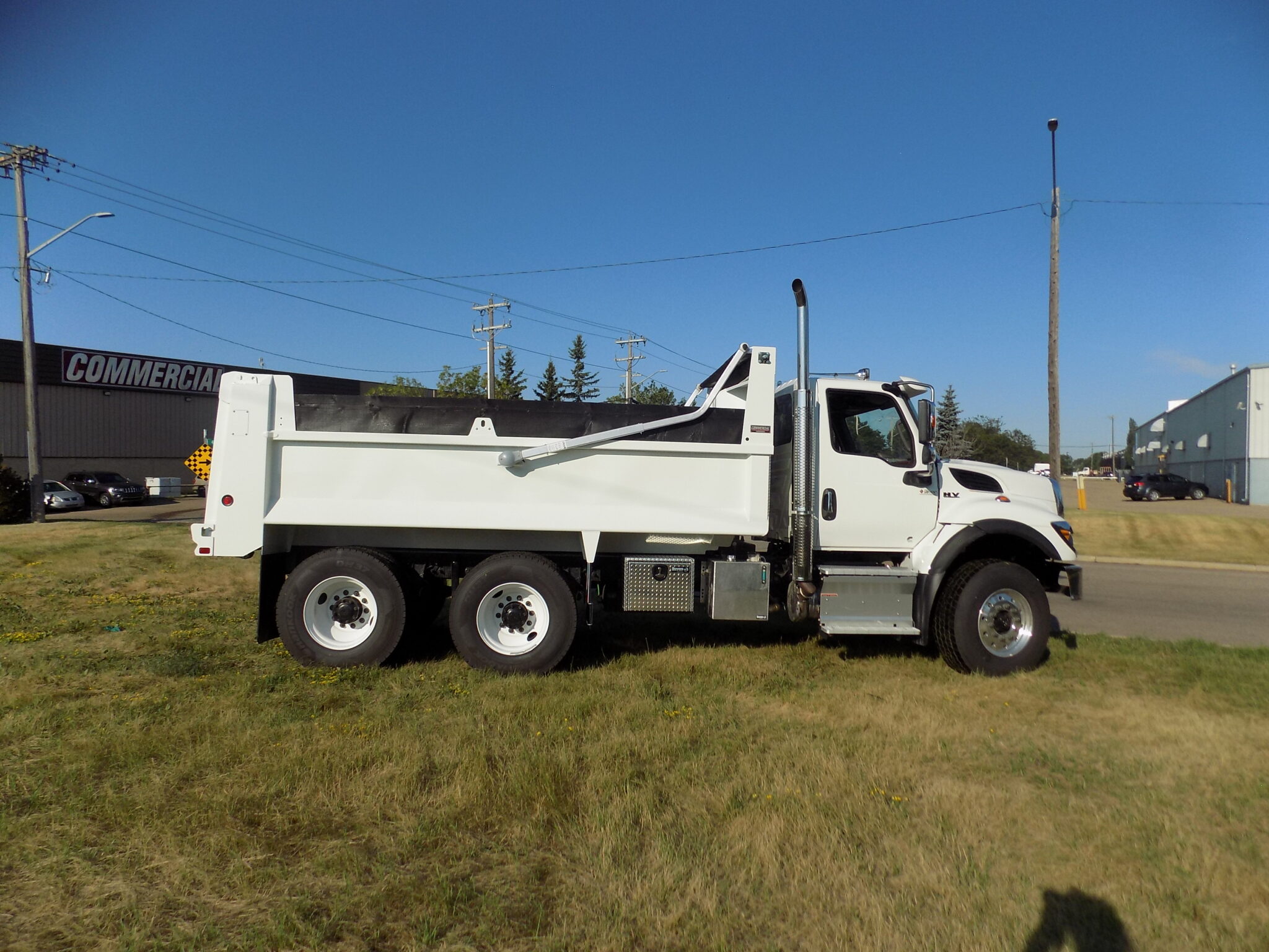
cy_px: 476
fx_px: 843
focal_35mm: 23
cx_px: 634
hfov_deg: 73.9
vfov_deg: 58.9
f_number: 9.9
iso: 80
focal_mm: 4
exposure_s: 1/250
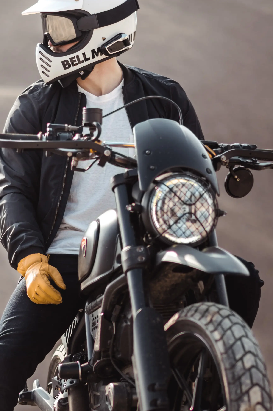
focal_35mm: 197
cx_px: 48
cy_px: 331
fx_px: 2244
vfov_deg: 10.4
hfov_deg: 7.0
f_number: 1.8
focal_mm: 85
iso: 100
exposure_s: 1/2000
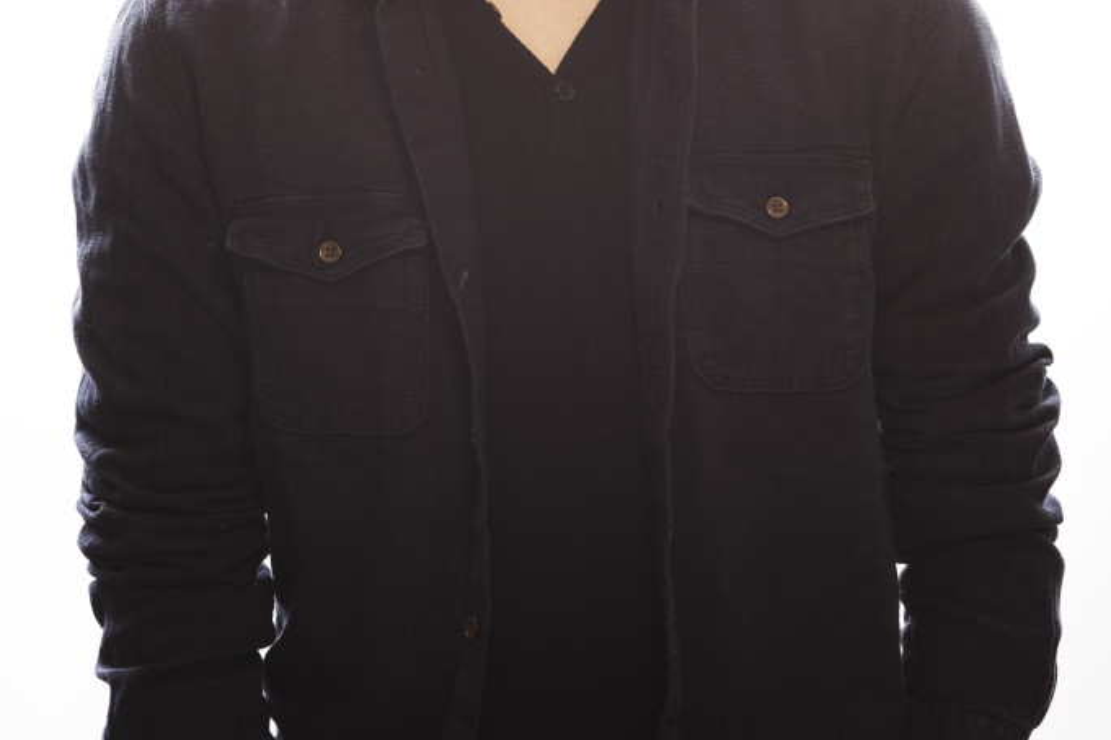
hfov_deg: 13.0
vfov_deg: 8.7
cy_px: 90
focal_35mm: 158
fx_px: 4876
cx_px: 556
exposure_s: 1/250
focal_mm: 105
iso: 200
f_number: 7.1
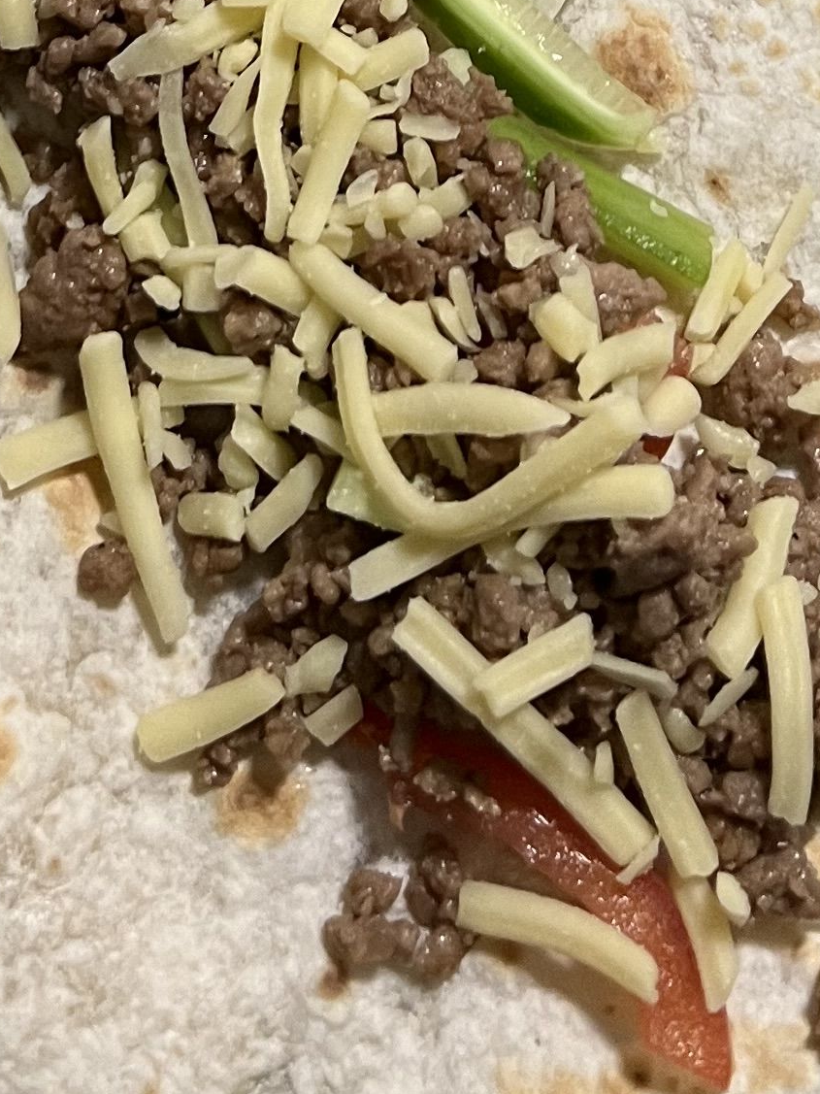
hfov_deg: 15.9
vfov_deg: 17.8
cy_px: -737
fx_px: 2938
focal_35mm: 93
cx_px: 354
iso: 250
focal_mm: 5.7
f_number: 1.5
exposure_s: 1/50
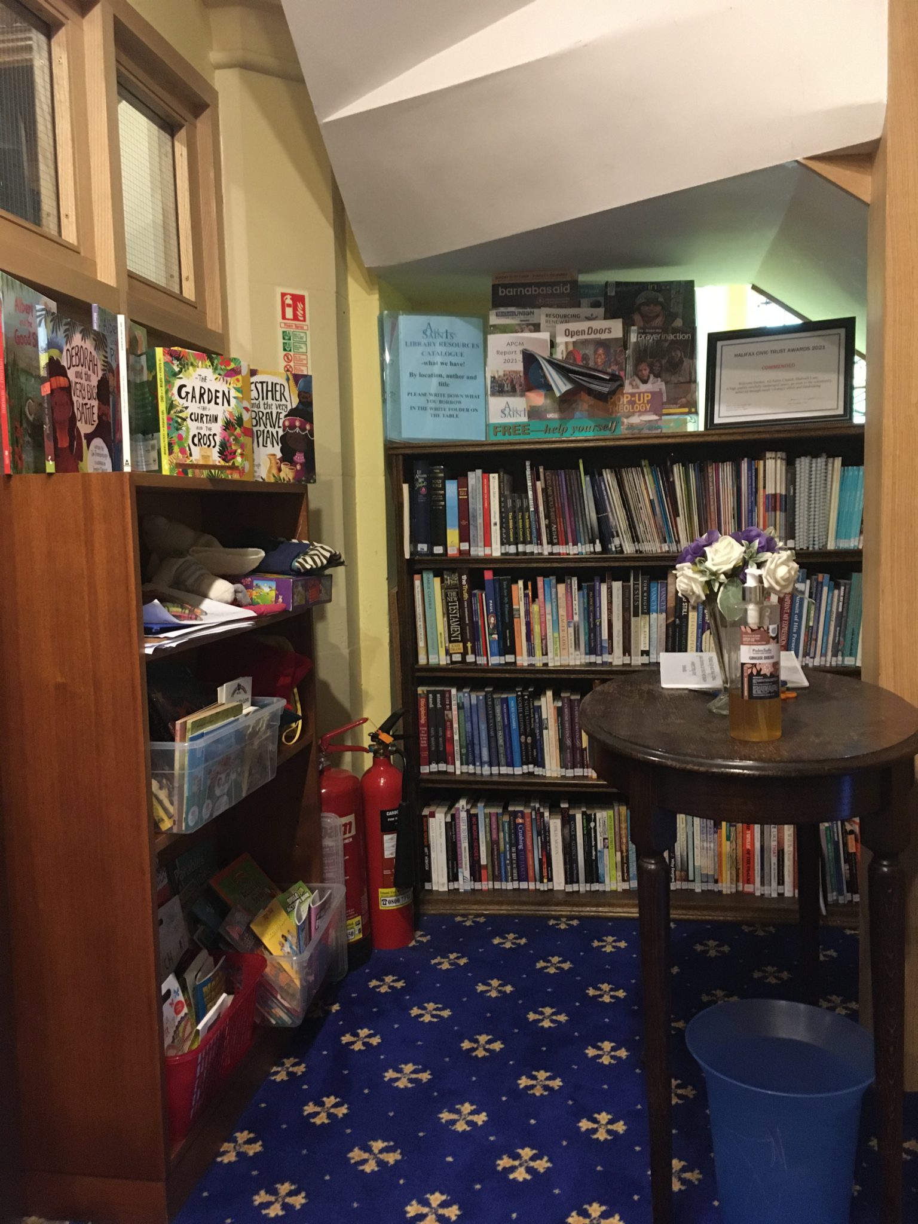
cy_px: 612
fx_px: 1025
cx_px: 459
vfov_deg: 61.7
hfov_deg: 48.2
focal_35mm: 29
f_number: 2.2
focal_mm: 4.15
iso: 250
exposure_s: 1/17
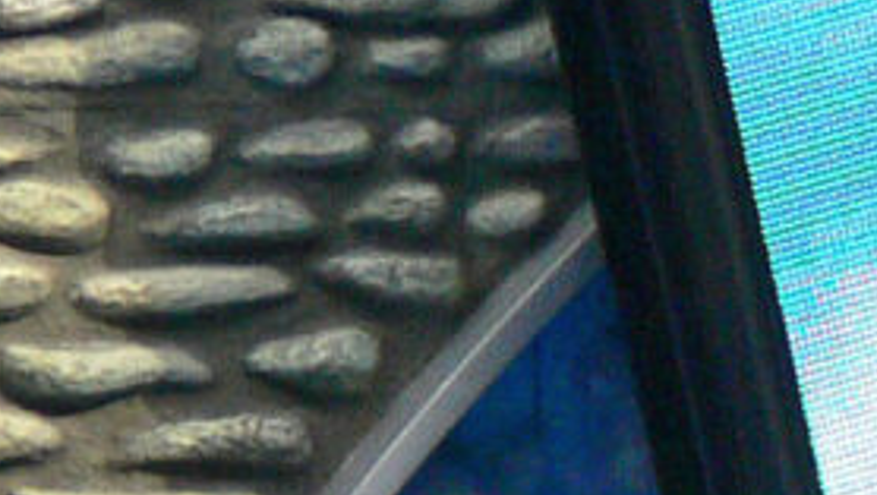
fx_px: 29655
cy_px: 1595
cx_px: 1842
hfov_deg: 1.7
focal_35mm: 1274
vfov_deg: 1.0
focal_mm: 35.3
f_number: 3.6
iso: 125
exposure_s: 1/500
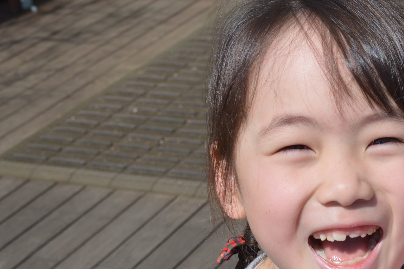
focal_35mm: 103
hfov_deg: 19.8
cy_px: 189
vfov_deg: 13.2
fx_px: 1155
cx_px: 276
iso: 100
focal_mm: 35
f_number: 8
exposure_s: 1/250
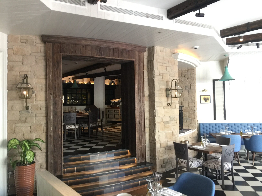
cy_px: 98
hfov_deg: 61.7
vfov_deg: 48.2
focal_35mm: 29
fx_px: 219
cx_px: 131
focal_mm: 4.15
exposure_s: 1/17
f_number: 2.2
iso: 80
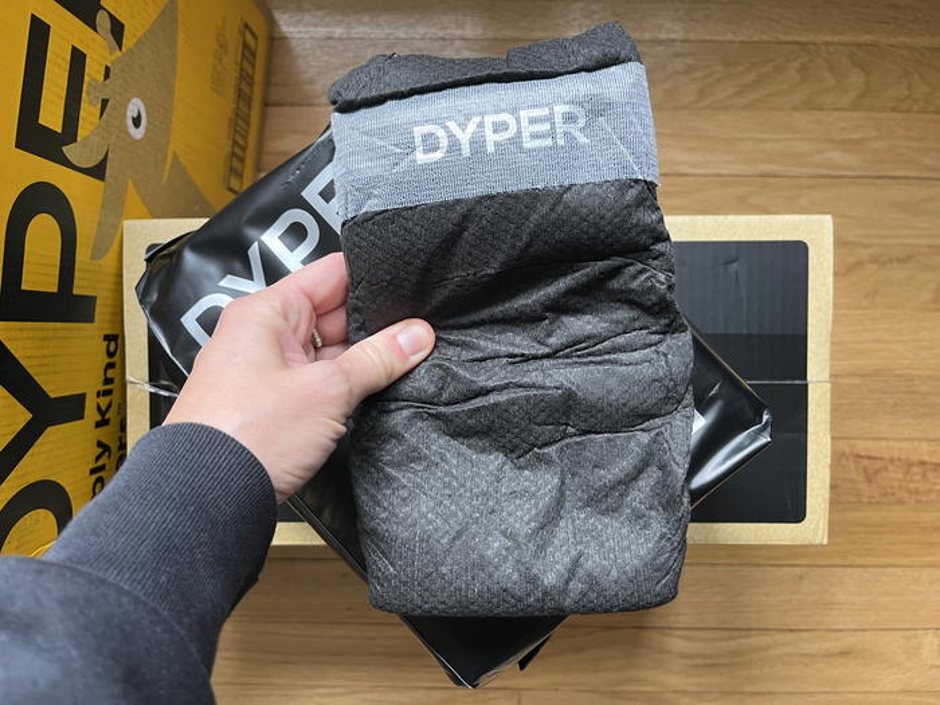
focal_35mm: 26
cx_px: 470
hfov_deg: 67.3
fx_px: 706
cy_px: 352
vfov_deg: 53.1
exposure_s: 1/85
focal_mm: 5.1
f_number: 1.6
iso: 125
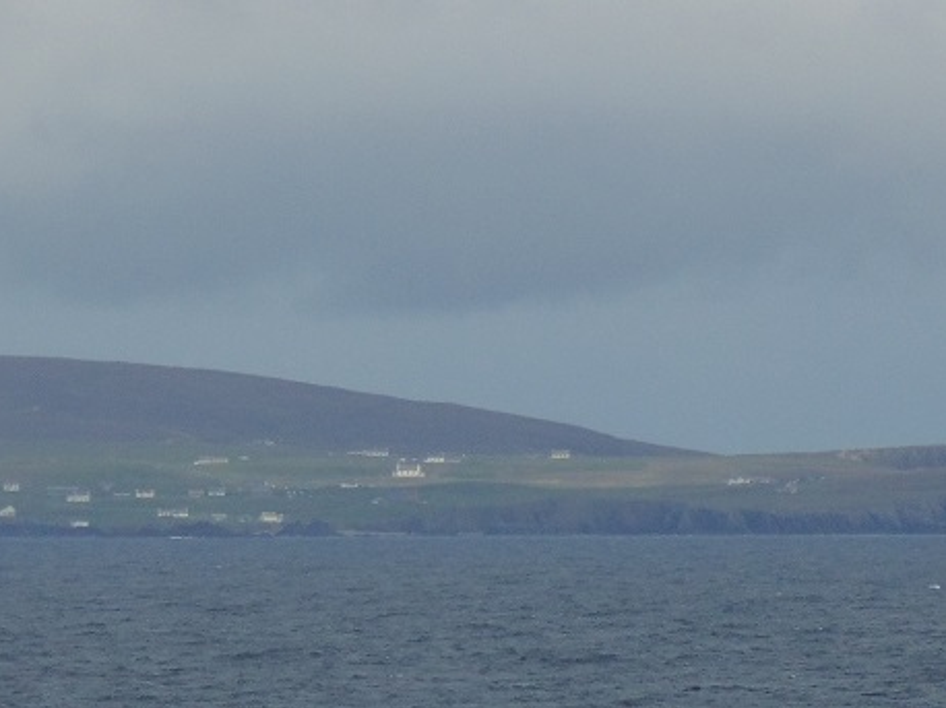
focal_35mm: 668
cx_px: -167
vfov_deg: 2.2
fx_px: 18246
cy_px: 326
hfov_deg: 3.0
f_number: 5.6
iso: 80
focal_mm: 42.3
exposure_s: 1/800
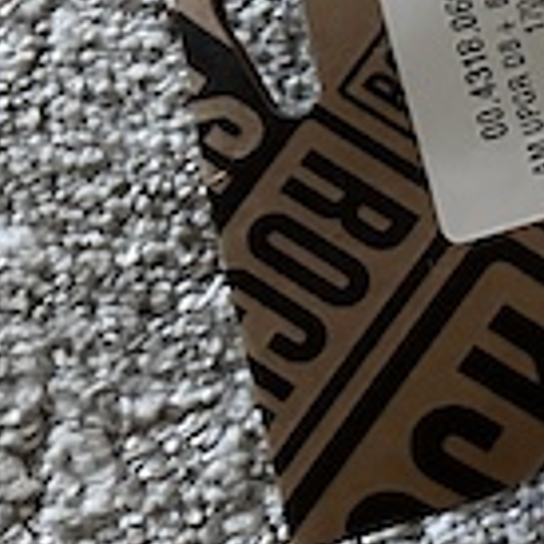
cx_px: 1576
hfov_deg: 10.5
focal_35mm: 124
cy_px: -139
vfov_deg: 13.6
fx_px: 2205
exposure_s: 1/59
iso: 1000
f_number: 1.78
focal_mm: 6.86
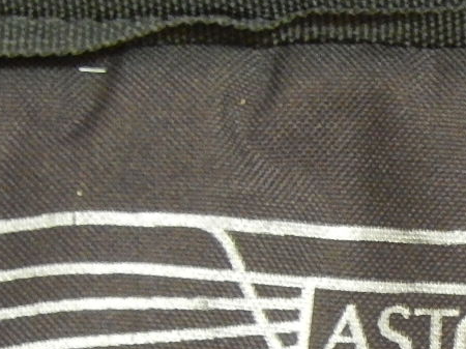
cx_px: 621
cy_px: 344
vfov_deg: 2.8
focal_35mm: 523
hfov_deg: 3.8
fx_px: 7037
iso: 800
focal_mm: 26.4
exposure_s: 1/2.5
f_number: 5.6
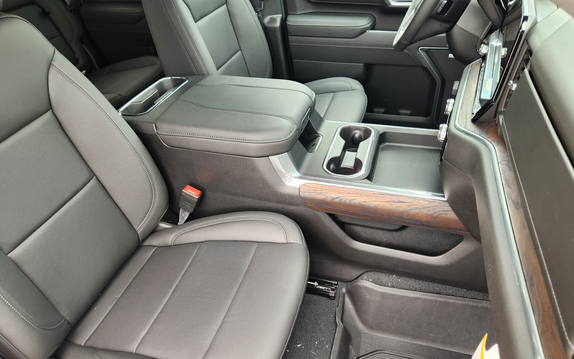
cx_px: 285
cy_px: 191
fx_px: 391
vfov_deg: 49.2
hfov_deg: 72.5
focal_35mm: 25
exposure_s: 1/180
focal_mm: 5.4
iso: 100
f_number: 1.8
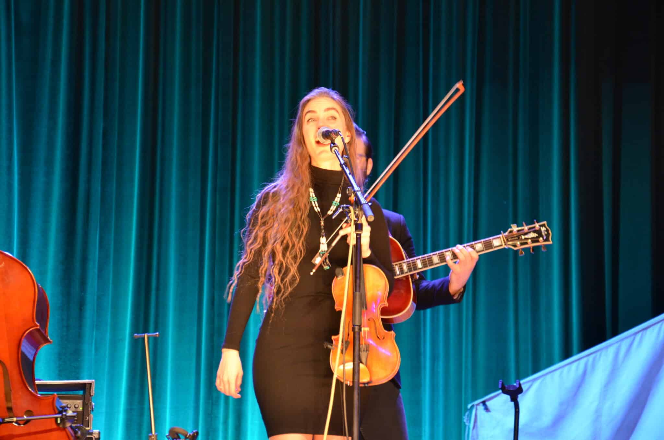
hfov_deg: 19.5
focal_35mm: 105
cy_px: 220
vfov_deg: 13.0
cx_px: 332
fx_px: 1932
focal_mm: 70
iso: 1600
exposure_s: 1/15
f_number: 5.3
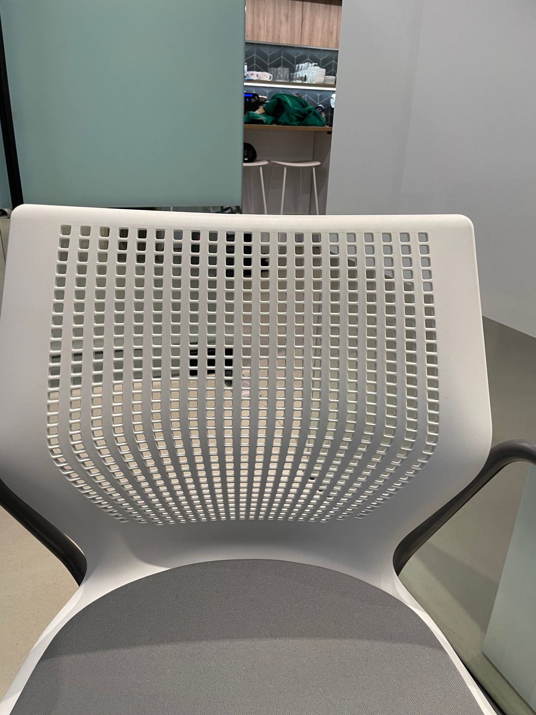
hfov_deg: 53.1
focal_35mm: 26
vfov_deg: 67.3
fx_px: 537
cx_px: 268
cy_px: 358
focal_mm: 4.2
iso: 80
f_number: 1.6
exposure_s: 1/60
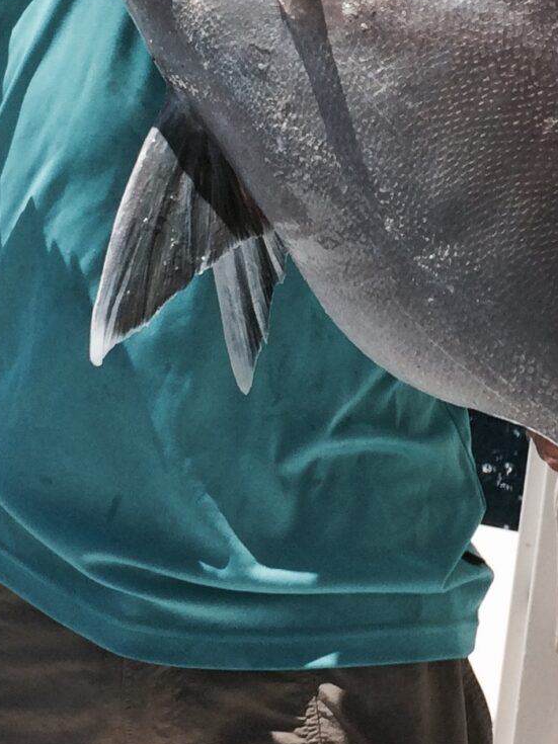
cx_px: 575
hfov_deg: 14.4
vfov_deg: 19.1
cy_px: 86
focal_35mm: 101
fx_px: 2171
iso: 32
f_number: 2.2
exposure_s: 1/3165
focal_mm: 4.15
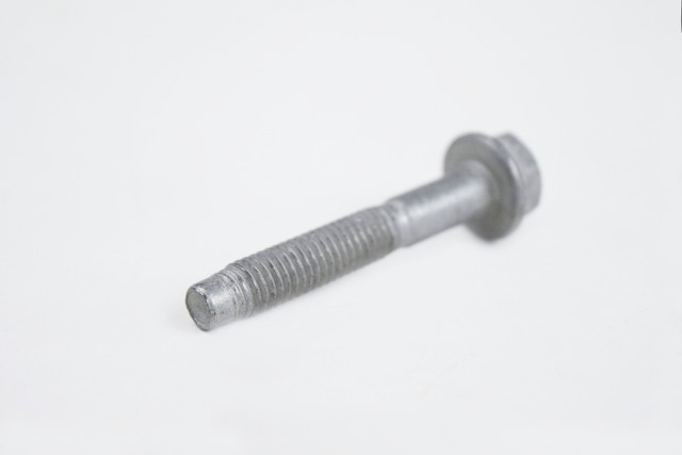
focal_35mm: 82
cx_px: 341
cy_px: 228
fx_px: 1563
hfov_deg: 24.6
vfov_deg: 16.6
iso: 1250
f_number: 5.6
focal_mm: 55
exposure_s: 1/60
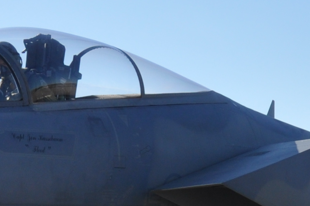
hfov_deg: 14.2
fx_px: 1238
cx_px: 215
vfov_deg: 9.3
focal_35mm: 144
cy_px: 287
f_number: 13
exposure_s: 1/160
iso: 200
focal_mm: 18
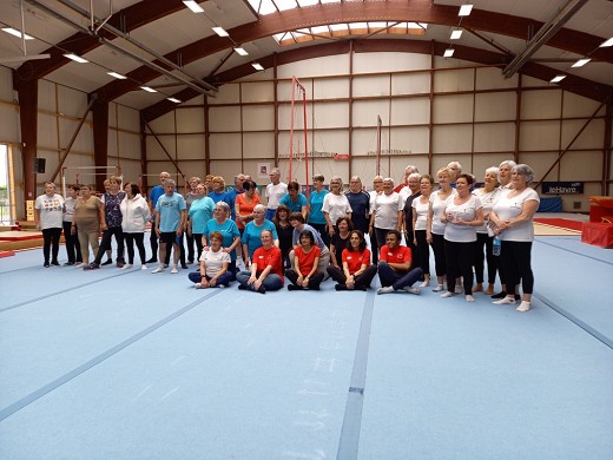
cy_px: 230
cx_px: 306
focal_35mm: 25
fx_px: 443
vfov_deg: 54.9
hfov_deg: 69.4
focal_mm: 4.65
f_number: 1.8
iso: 50
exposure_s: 1/127
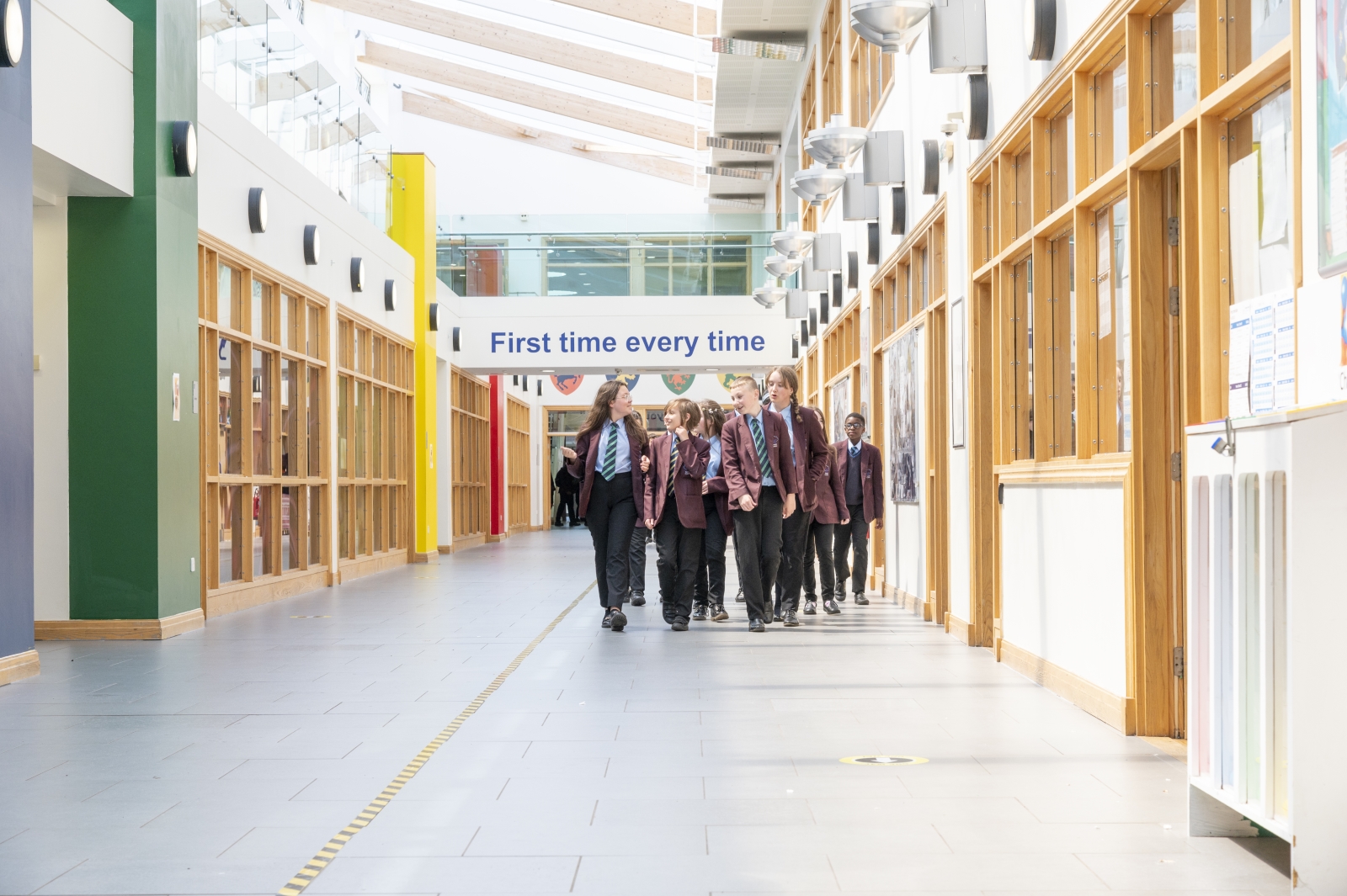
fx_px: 2618
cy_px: 448
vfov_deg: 19.4
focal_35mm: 70
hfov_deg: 28.9
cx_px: 674
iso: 640
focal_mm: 70
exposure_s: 1/320
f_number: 7.1
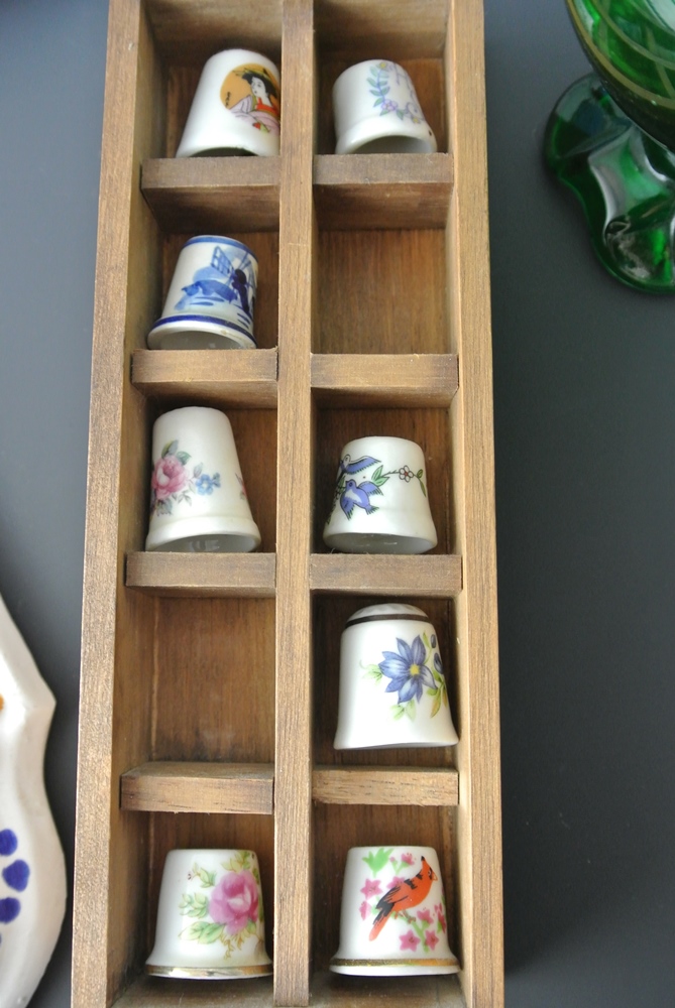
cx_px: 338
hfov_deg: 34.3
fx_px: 1094
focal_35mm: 39
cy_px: 504
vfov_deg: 49.5
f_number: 4
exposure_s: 1/50
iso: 800
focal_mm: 14.5
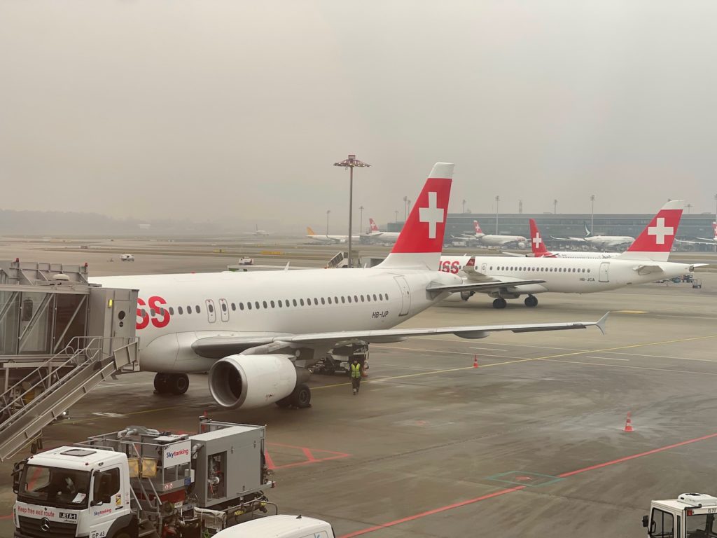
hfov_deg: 30.3
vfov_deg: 22.9
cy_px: 269
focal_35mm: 64
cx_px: 358
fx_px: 1326
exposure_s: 1/159
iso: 20
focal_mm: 7.5
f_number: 2.2
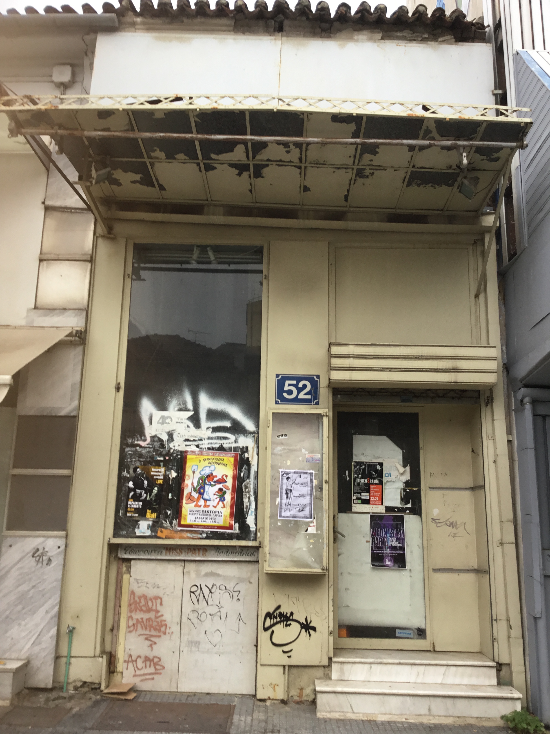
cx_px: 275
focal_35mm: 31
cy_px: 367
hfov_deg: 45.4
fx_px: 657
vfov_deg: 58.4
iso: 32
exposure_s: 1/50
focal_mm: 3.3
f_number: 2.4
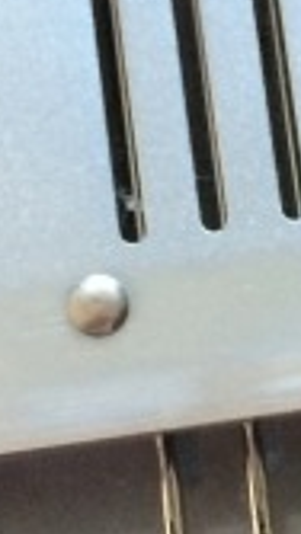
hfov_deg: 7.8
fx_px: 2141
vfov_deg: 14.1
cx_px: 528
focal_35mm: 151
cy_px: 489
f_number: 2.2
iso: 250
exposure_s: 1/17
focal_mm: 4.15
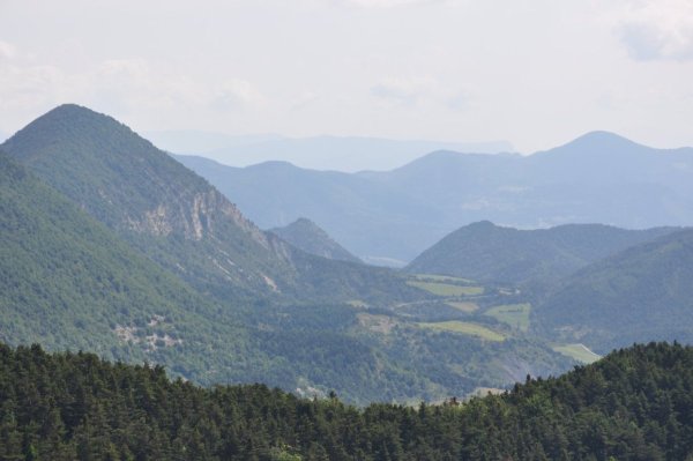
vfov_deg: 10.1
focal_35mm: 135
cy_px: 230
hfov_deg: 15.2
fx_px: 2597
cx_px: 346
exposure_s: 1/400
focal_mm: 90
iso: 200
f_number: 11
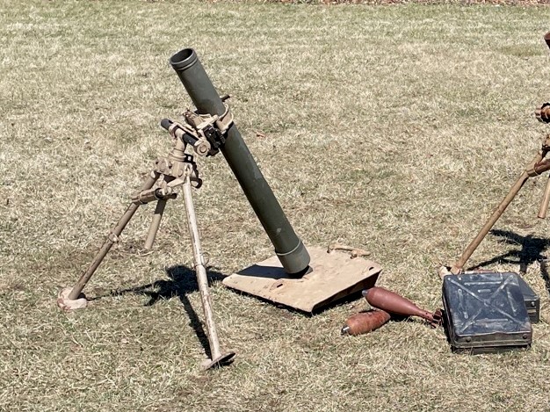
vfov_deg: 53.0
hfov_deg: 67.3
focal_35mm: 26
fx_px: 413
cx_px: 275
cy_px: 206
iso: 50
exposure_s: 1/4292
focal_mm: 4.2
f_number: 1.6
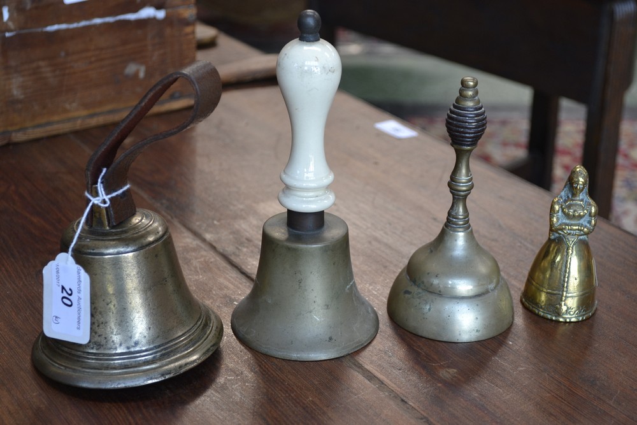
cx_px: 318
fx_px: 1062
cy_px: 212
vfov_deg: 22.6
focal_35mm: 60
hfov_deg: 33.4
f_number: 5.3
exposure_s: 1/40
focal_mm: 40
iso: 400
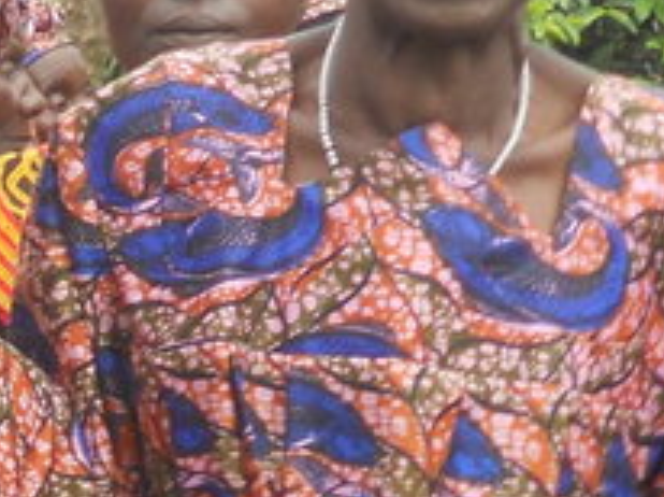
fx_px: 5154
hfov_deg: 7.0
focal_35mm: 269
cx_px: -786
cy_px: 1210
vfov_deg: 5.3
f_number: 4.8
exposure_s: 1/60
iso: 80
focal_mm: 9.8
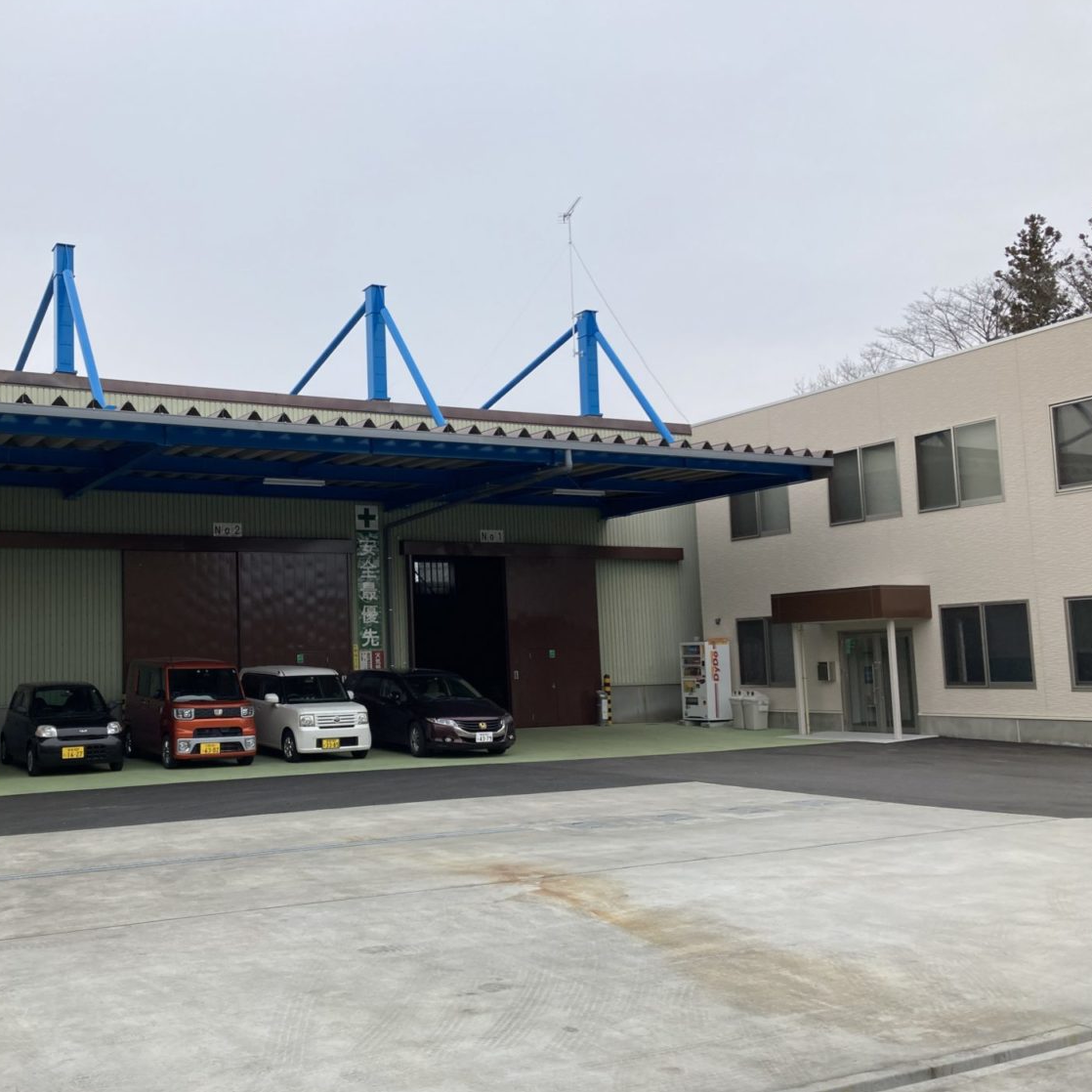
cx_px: 349
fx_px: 1213
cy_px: 552
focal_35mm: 34
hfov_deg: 47.5
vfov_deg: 48.4
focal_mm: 3.99
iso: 20
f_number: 1.8
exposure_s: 1/759
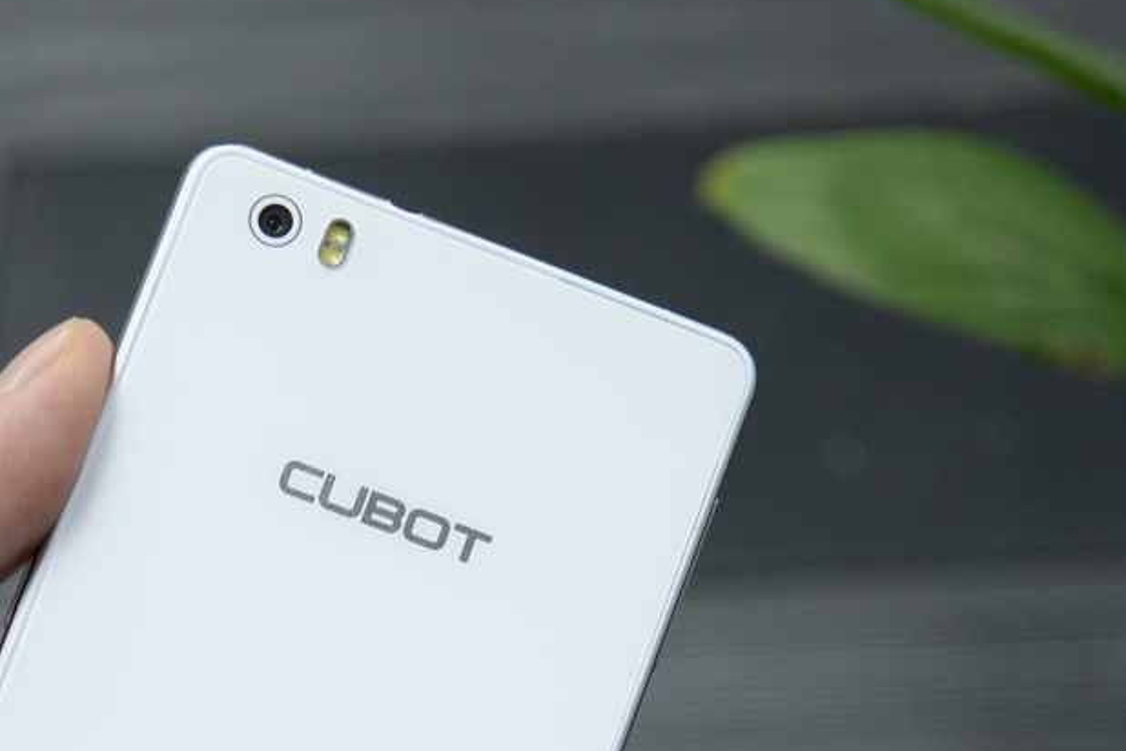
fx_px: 3503
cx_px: 292
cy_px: 829
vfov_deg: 12.0
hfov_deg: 18.2
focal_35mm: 112
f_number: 4.2
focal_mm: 46
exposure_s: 1/80
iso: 1600
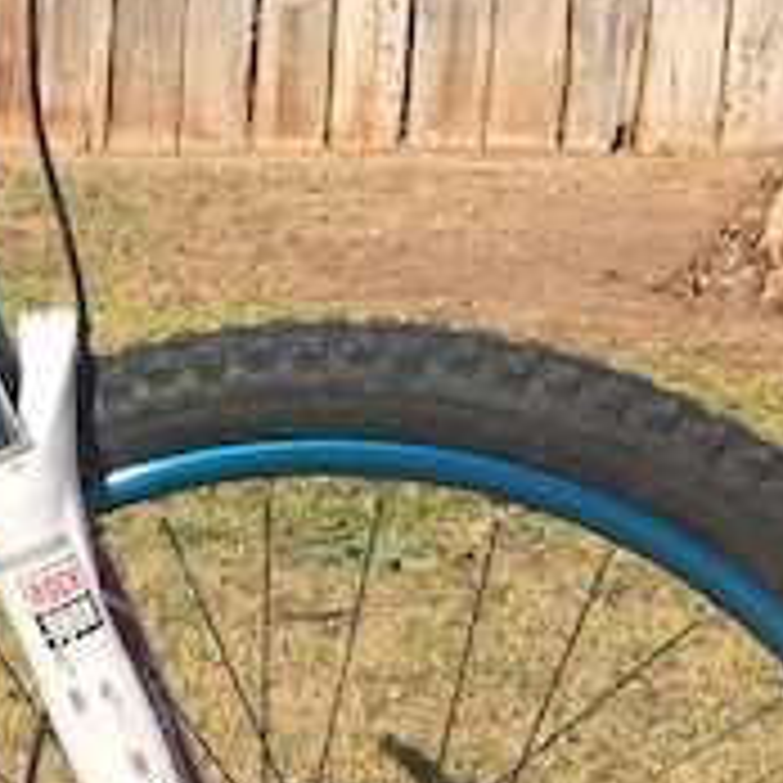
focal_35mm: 118
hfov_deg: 13.3
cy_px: 428
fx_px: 3020
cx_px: -644
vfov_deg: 14.8
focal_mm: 4.15
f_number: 2.2
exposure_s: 1/3300
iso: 32
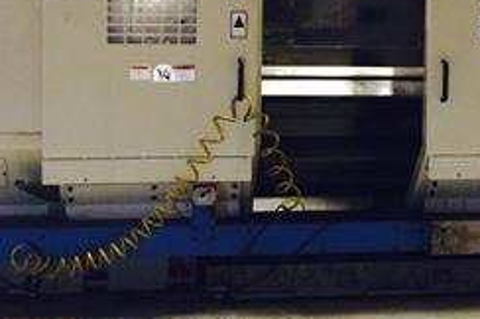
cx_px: 344
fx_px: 1092
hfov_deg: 24.6
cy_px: 33
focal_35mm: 82
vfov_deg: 16.4
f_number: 2.2
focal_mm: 4.12
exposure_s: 1/24
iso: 200
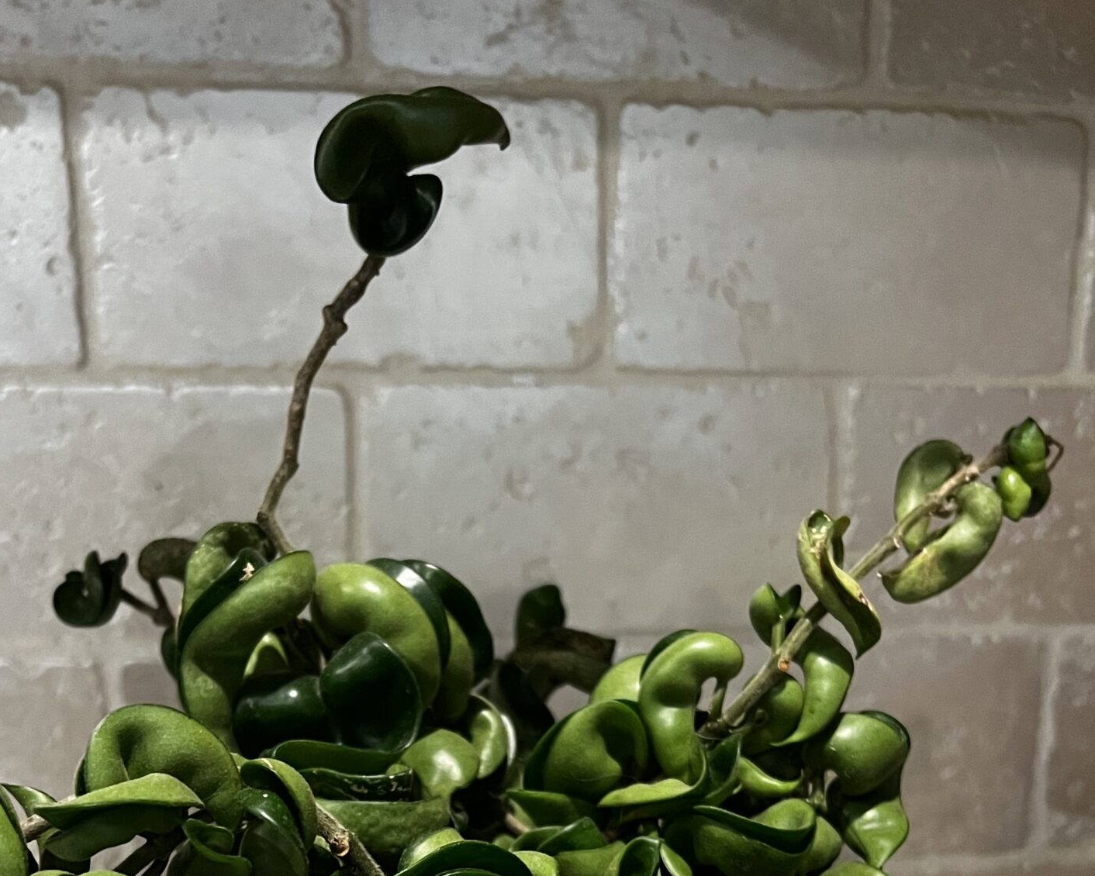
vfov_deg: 29.5
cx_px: 479
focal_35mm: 46
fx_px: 1491
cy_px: 965
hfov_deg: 40.3
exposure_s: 1/60
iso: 500
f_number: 1.5
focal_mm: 5.7
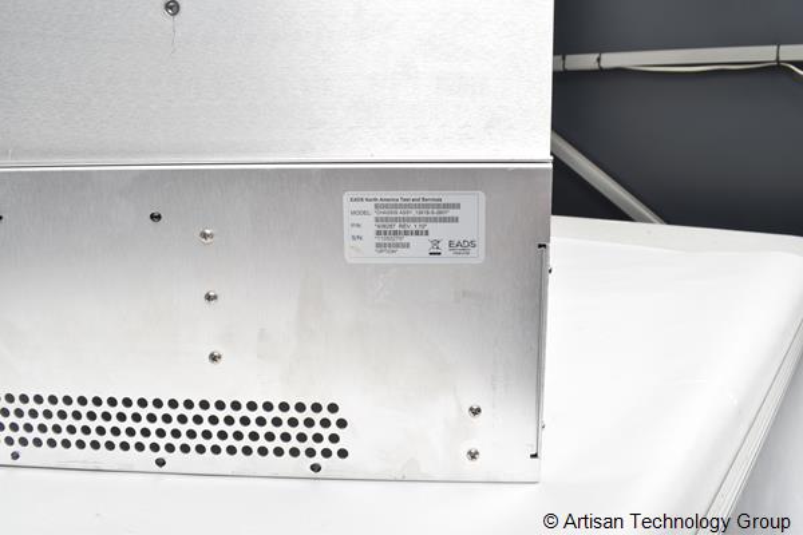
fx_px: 669
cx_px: 402
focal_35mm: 30
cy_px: 268
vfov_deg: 43.6
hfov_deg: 61.9
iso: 200
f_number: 14
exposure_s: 1/200
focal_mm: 20
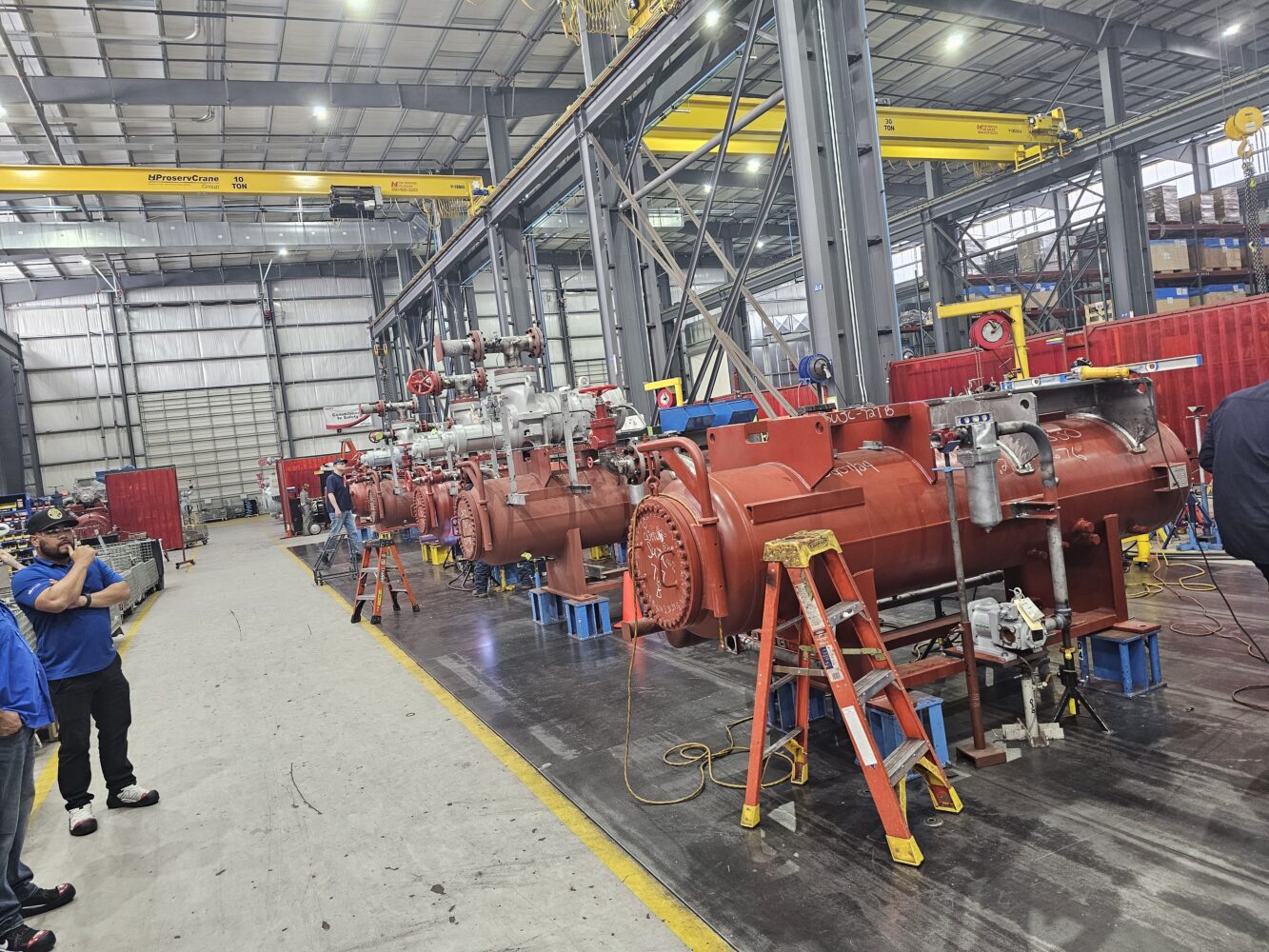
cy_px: 476
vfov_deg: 58.9
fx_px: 843
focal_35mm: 23
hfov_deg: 73.9
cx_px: 634
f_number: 1.7
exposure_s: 1/120
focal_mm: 6.3
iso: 250
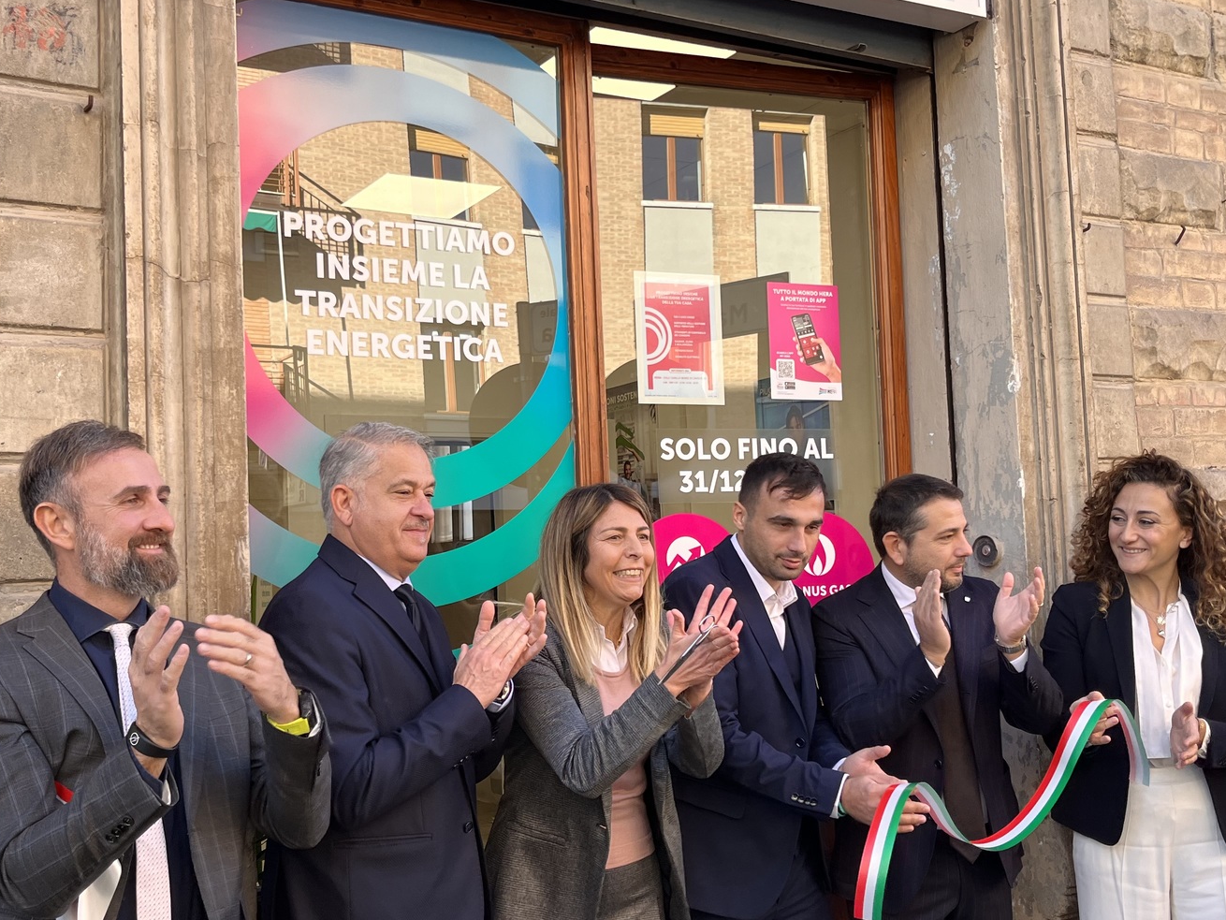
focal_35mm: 40
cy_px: 460
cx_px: 570
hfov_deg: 46.8
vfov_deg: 36.0
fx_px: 1417
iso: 40
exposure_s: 1/182
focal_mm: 5.1
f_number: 1.6
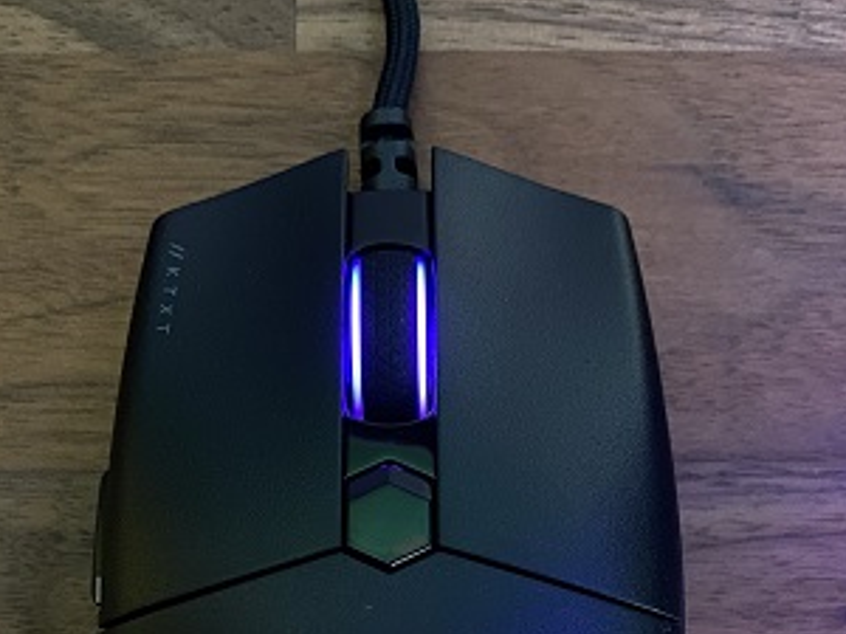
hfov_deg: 36.8
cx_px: 415
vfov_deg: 26.6
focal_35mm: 52
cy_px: 626
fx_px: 1271
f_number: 1.8
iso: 1600
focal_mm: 4.25
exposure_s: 1/37
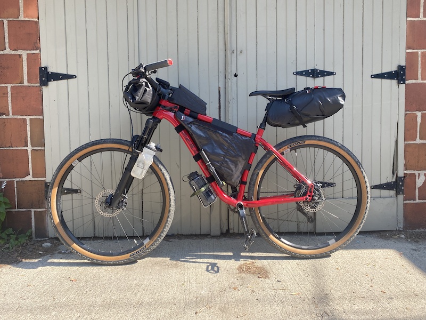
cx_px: 213
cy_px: 160
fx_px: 320
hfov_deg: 67.3
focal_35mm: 26
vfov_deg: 53.1
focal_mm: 4.25
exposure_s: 1/296
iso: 32
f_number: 1.8
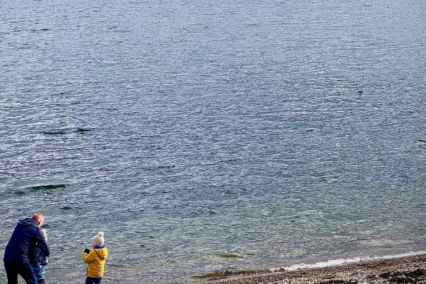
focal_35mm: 108
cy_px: 71
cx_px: 215
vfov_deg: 12.6
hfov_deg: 18.9
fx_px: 1278
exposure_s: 1/358
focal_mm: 9
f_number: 2.8
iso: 32
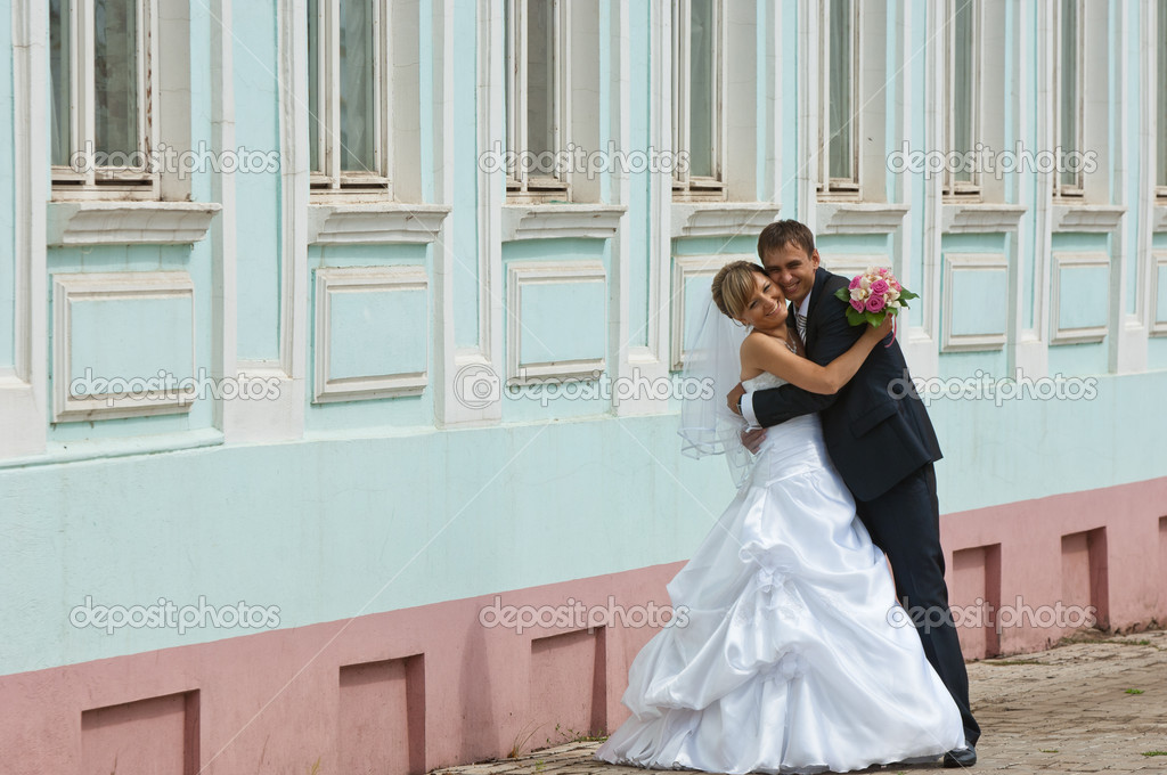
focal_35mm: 232
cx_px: 584
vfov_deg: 5.9
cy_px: 388
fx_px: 7527
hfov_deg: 8.9
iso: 100
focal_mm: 155
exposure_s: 1/400
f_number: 6.3
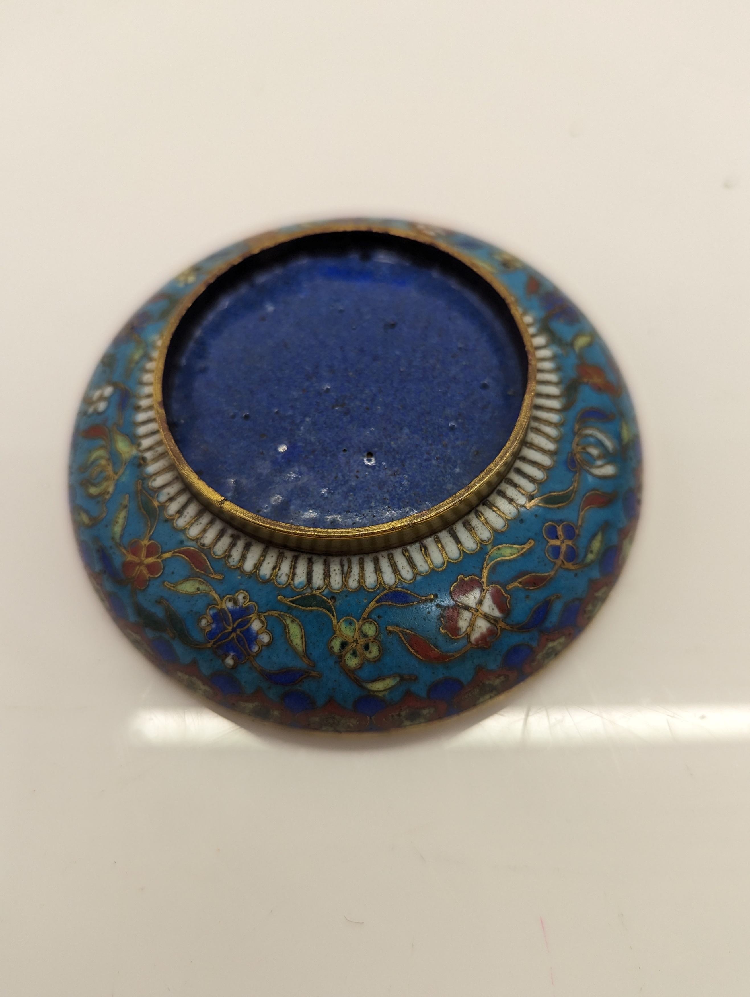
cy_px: 498
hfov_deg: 56.9
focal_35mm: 24
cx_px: 375
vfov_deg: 71.5
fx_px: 692
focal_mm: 6.81
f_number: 1.85
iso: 155
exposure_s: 1/187
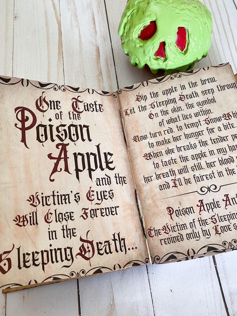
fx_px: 246
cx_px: 121
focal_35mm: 27
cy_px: 154
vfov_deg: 65.3
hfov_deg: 51.4
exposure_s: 1/60
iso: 160
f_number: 1.8
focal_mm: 4.25
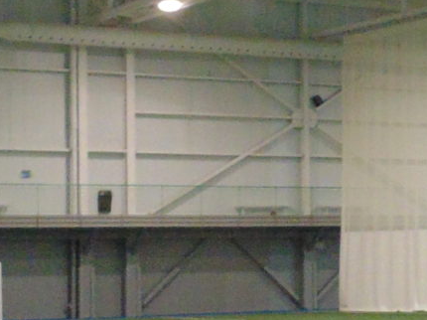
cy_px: 173
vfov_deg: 11.3
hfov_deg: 14.4
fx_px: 1615
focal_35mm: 131
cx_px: 566
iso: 250
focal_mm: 4
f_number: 3.1
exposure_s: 1/30
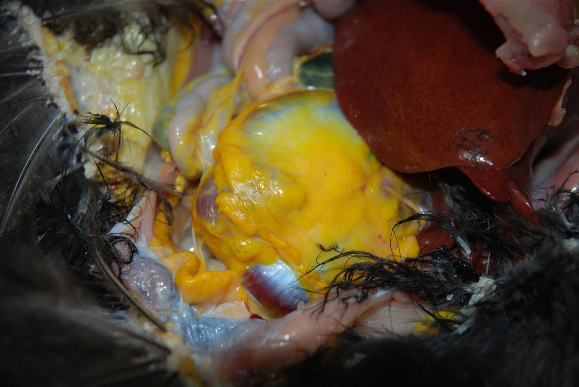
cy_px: 194
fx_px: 1691
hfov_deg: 19.4
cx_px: 290
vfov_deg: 13.1
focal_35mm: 105
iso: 200
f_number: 4.5
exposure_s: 1/60
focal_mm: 70
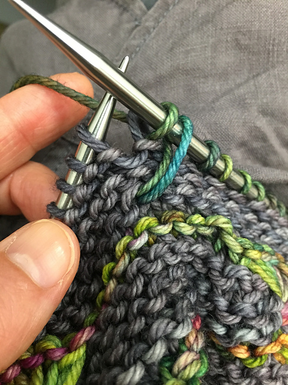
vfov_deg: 61.7
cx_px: 144
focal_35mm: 29
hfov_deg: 48.2
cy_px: 192
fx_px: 322
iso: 250
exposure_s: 1/30
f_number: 2.2
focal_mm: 4.15
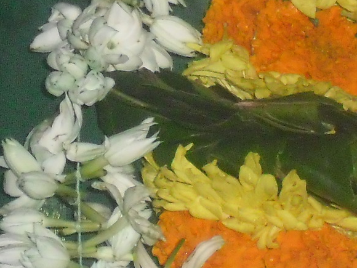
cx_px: 659
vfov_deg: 3.2
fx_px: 4868
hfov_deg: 4.2
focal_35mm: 472
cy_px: 151
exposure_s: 1/60
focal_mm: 18.9
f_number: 5.6
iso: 400
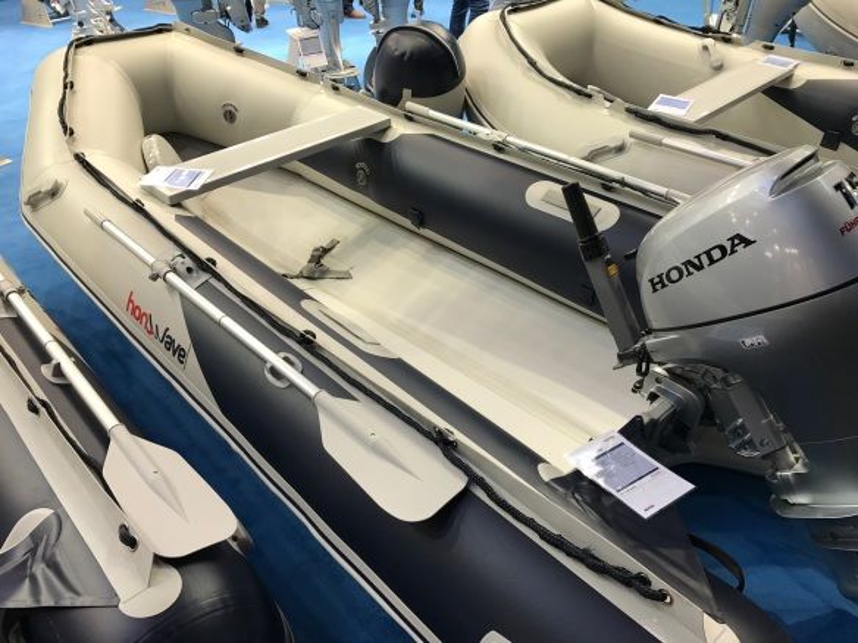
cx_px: 429
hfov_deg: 63.4
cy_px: 322
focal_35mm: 28
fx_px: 694
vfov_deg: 49.7
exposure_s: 1/49
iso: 25
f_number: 1.8
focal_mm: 3.99
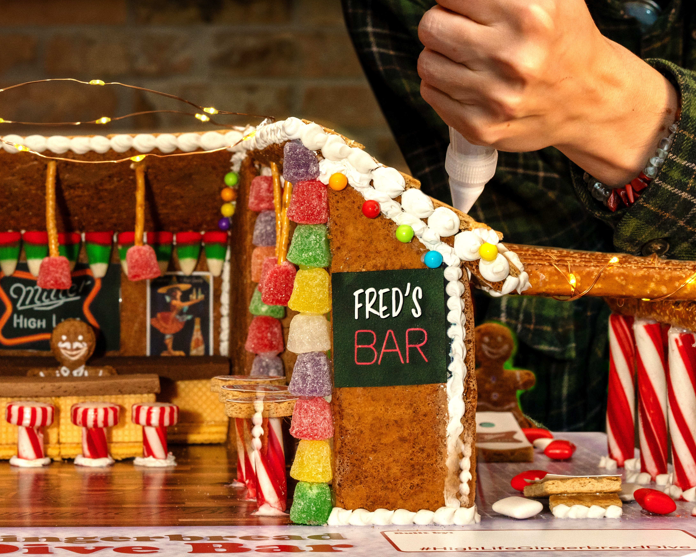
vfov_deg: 16.4
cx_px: 154
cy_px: 222
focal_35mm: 94
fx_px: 1936
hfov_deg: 20.2
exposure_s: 1/125
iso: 1250
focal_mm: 55
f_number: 10
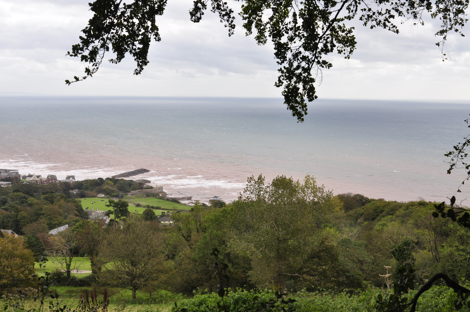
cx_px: 235
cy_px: 156
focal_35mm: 52
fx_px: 685
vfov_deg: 25.7
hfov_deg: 37.9
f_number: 10
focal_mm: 35
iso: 360
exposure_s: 1/250
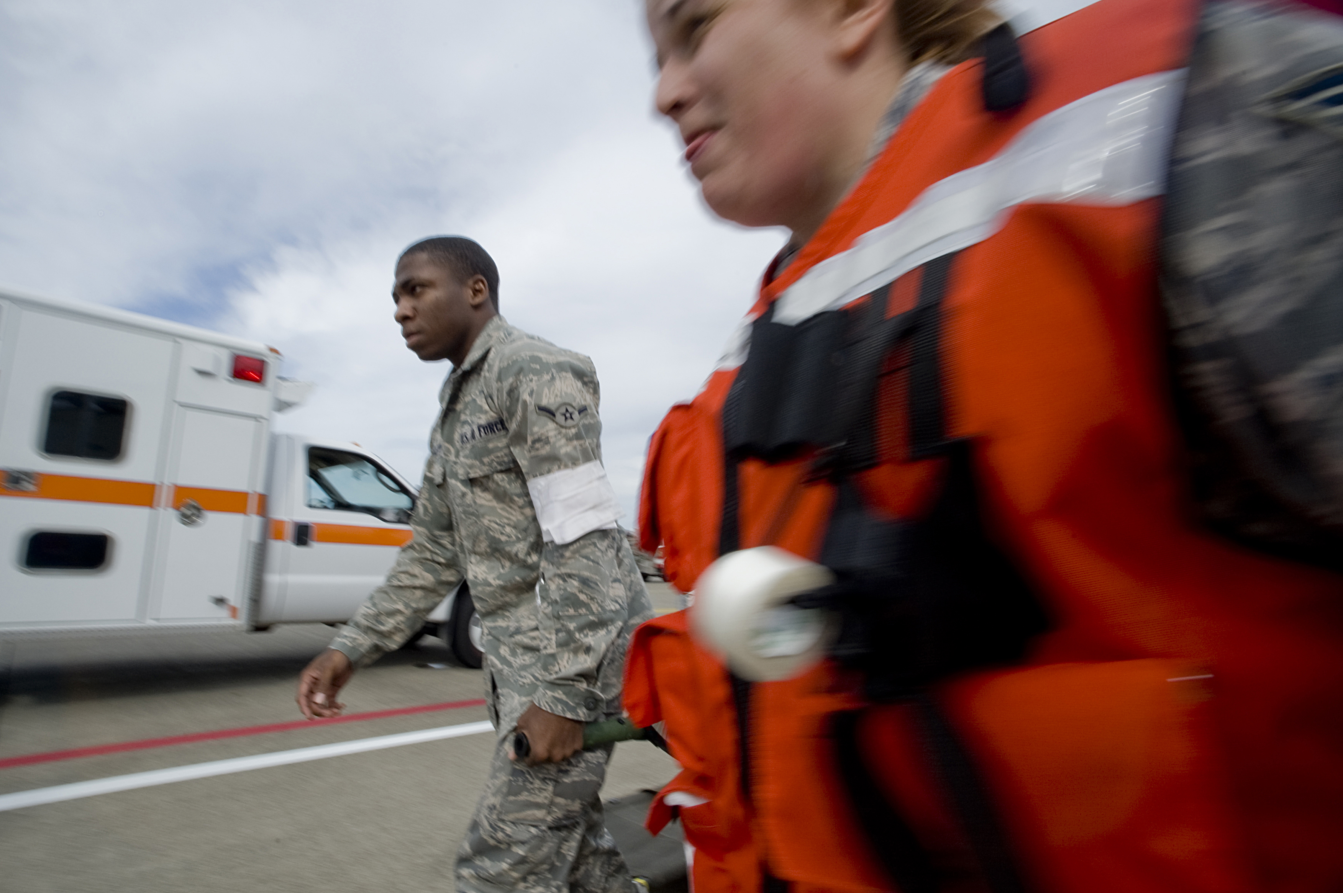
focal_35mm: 17
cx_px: 611
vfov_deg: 70.3
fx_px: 634
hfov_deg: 93.1
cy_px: 466
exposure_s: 1/100
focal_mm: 14
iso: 640
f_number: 22
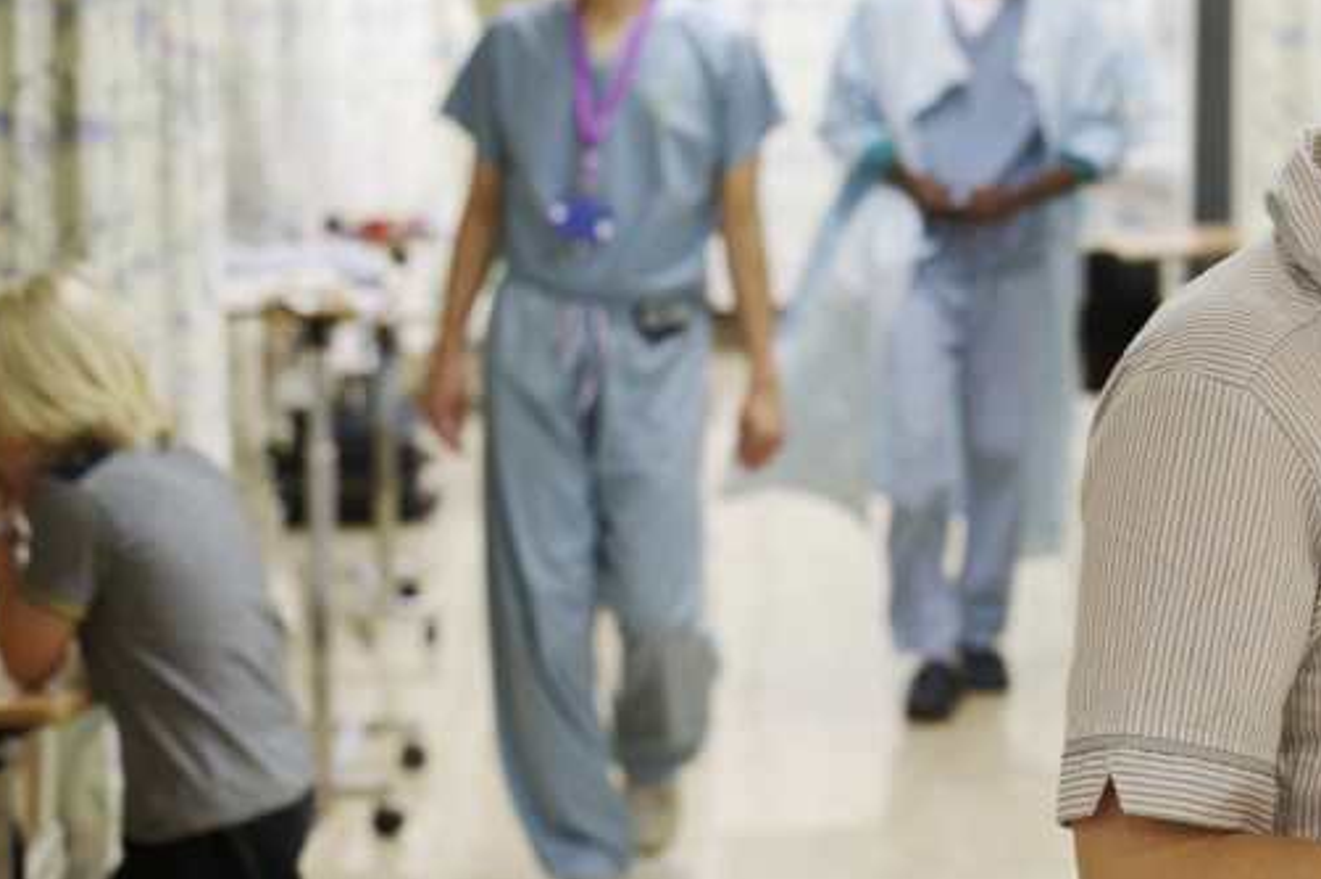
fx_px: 3740
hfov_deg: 19.5
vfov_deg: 13.4
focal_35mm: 102
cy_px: 280
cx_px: 1313
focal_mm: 50
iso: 1000
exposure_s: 1/60
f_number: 4
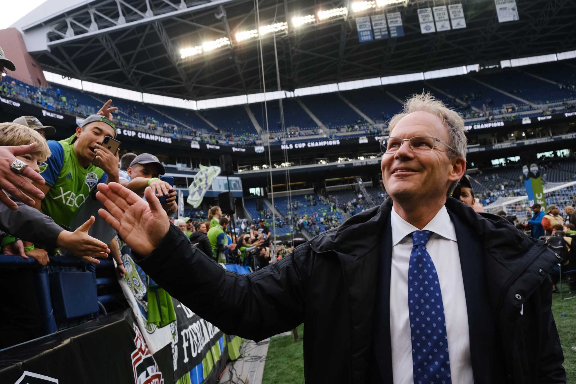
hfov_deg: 67.4
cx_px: 288
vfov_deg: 47.9
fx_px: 432
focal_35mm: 27
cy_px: 192
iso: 1600
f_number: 4
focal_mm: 18
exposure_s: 1/1600
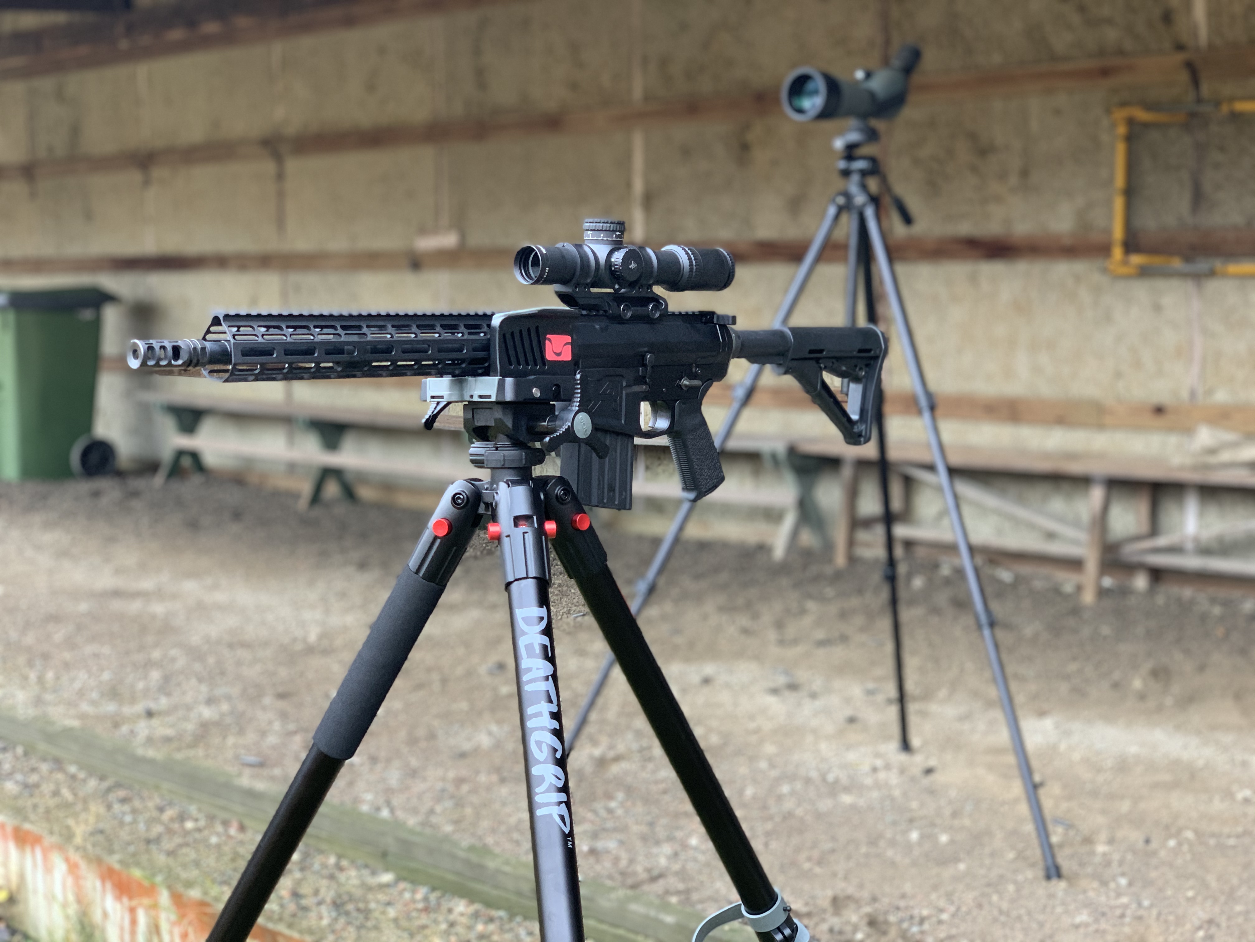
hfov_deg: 36.8
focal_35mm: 52
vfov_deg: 28.0
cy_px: 471
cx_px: 628
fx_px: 1885
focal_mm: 6
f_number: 2.4
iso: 160
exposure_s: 1/60
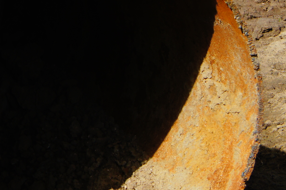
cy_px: -167
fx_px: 1460
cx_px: -201
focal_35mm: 184
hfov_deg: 10.6
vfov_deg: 7.2
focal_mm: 31
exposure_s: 1/400
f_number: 8
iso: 200
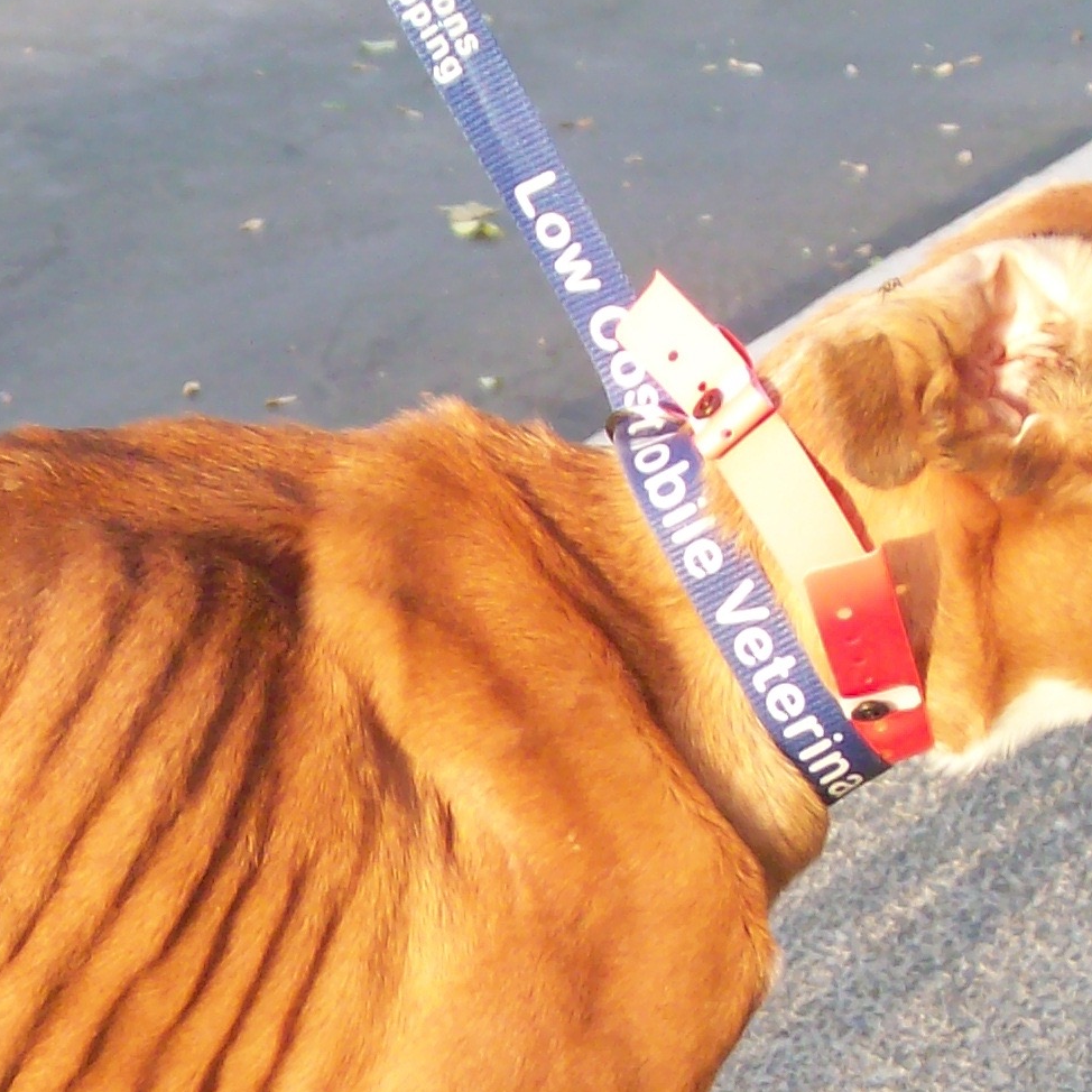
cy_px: 1038
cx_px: 146
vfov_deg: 16.3
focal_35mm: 105
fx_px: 3747
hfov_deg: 16.4
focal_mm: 7.6
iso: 80
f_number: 3
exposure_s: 1/114
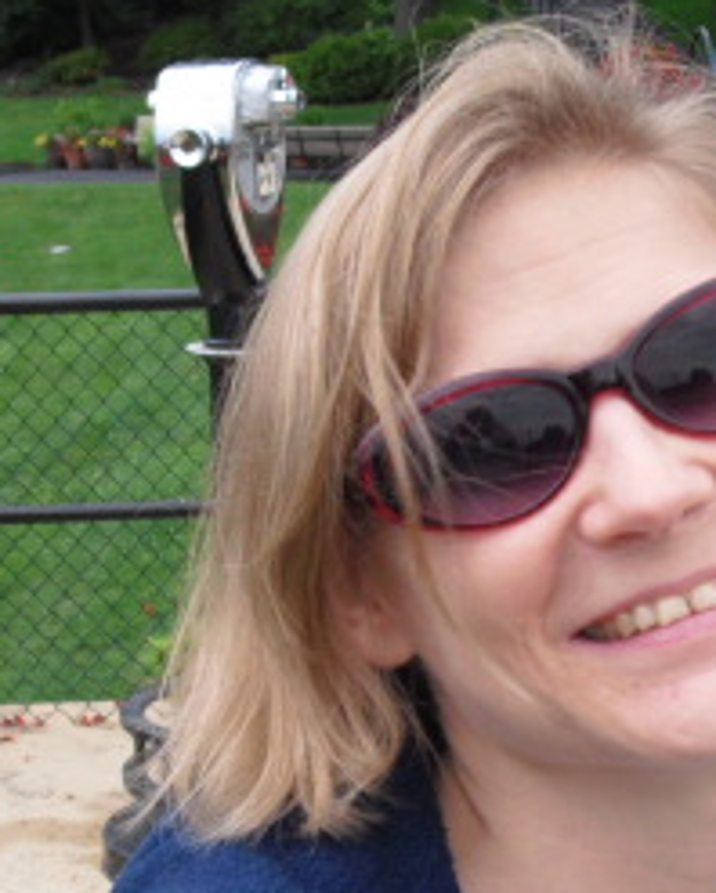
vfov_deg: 20.9
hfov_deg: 16.9
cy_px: 589
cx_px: 307
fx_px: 2407
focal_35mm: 91
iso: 100
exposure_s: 1/80
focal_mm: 6.3
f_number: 7.8
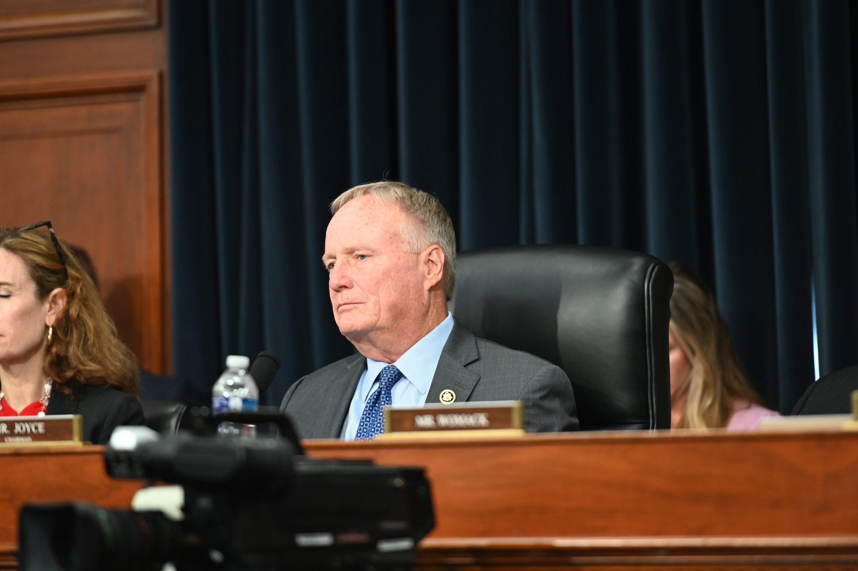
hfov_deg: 10.3
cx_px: 429
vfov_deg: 6.9
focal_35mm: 200
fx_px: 4763
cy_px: 286
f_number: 2.8
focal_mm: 200
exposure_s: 1/250
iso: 3200
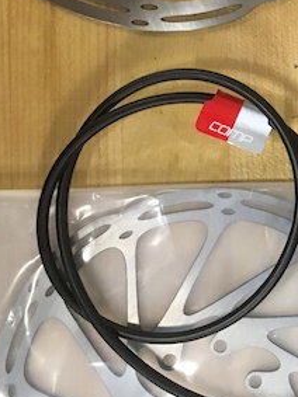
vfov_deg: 23.3
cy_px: 46
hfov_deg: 17.2
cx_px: 360
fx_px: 942
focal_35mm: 82
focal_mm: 4.15
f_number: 2.2
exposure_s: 1/30
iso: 200
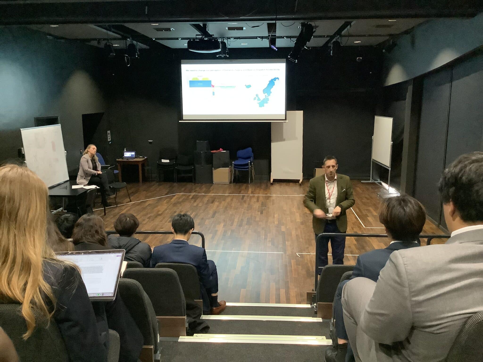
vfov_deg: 45.4
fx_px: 433
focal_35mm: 31
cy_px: 181
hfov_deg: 58.4
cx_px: 242
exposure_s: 1/24
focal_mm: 3.3
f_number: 2.4
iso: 800
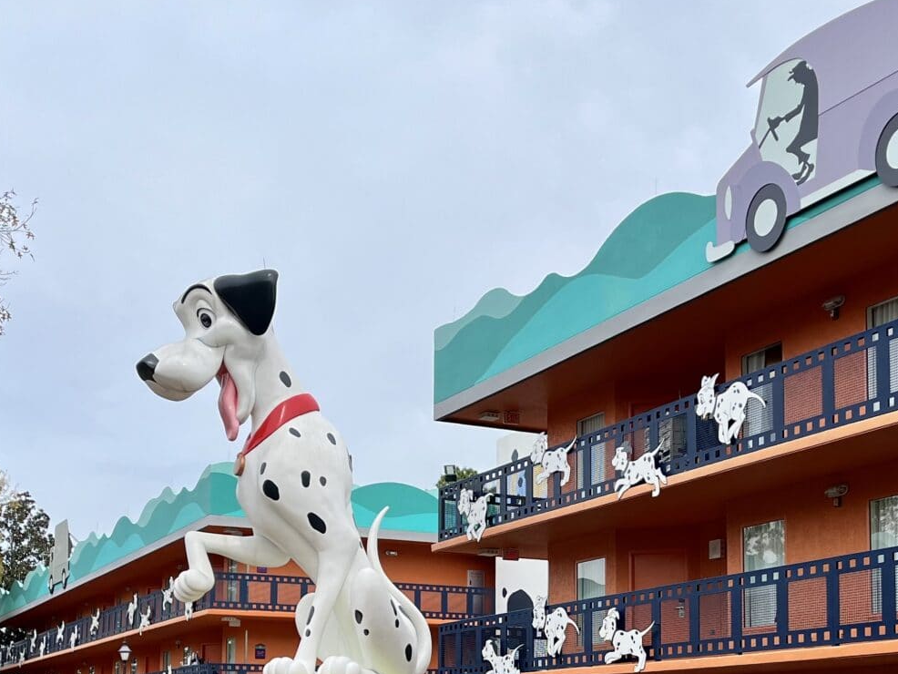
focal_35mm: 54
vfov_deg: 26.2
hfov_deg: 35.4
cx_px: 533
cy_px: 606
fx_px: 1401
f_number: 1.6
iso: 50
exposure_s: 1/2179
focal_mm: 5.1
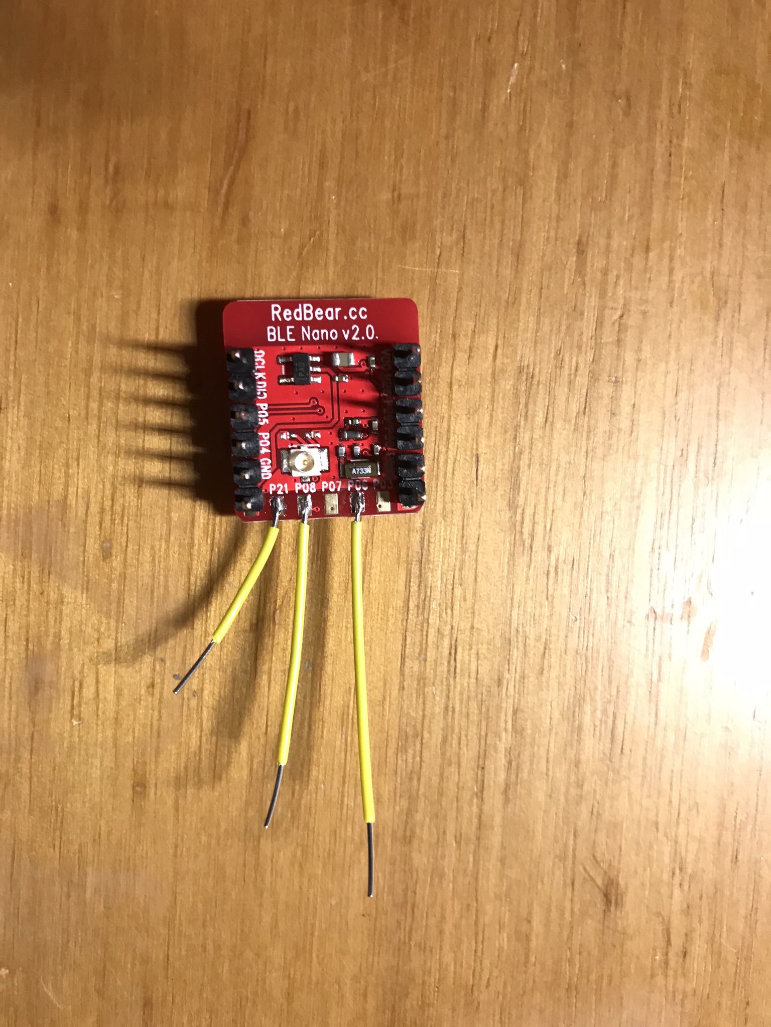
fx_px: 832
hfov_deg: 49.7
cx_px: 386
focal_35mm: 28
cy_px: 514
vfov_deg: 63.4
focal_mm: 3.99
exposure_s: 1/15
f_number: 1.8
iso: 40
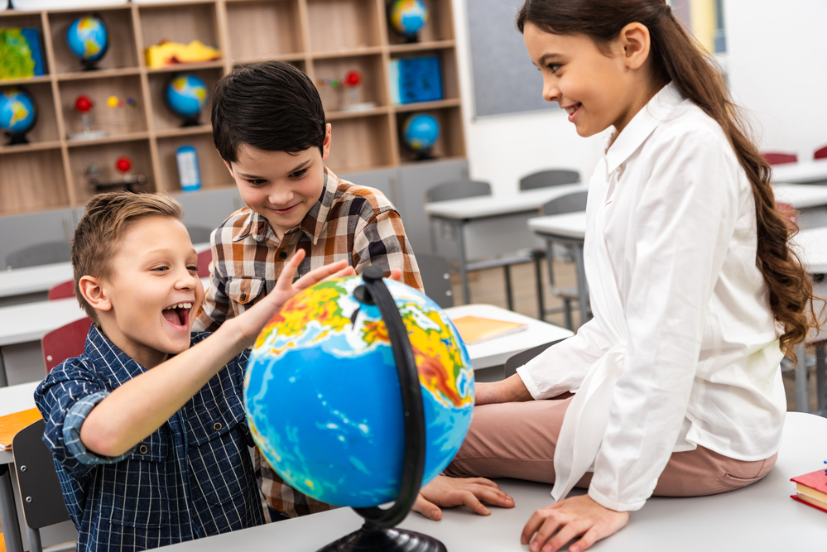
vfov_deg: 28.1
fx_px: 1103
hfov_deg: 41.1
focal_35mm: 48
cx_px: 414
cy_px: 276
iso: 100
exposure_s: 1/200
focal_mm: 48
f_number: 3.2
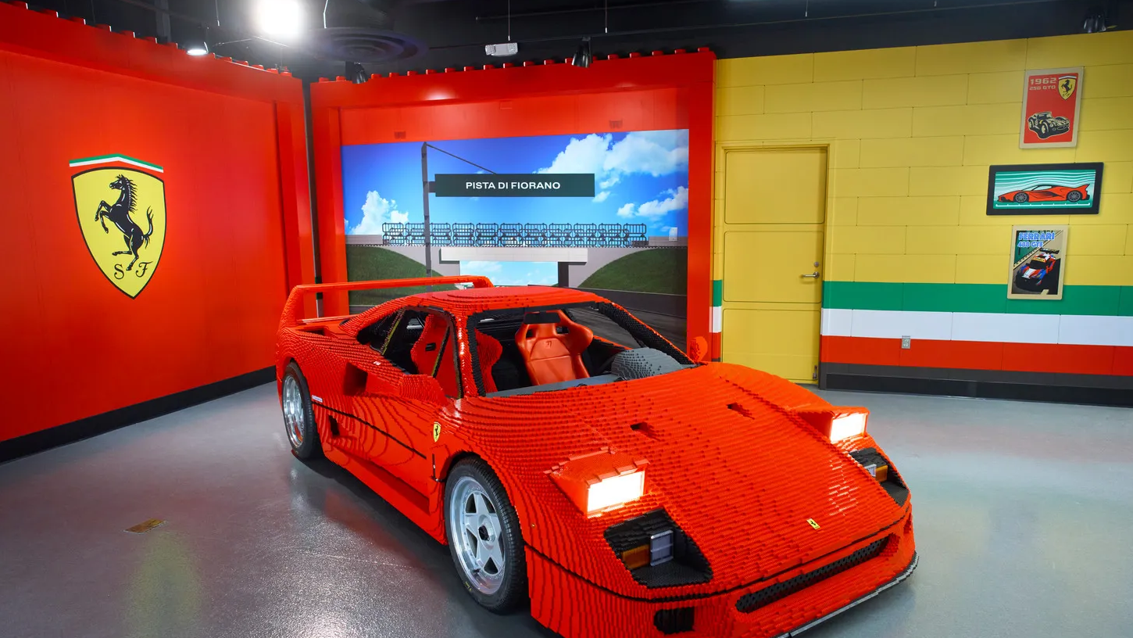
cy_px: 345
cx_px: 585
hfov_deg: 71.9
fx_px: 781
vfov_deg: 44.4
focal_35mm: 26
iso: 1600
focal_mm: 24
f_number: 5
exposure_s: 1/125
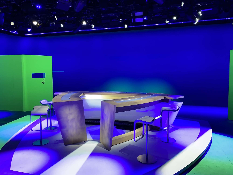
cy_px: 88
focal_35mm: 26
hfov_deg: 67.3
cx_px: 116
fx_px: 175
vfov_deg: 53.1
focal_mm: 4.25
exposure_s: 1/60
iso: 200
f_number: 1.8
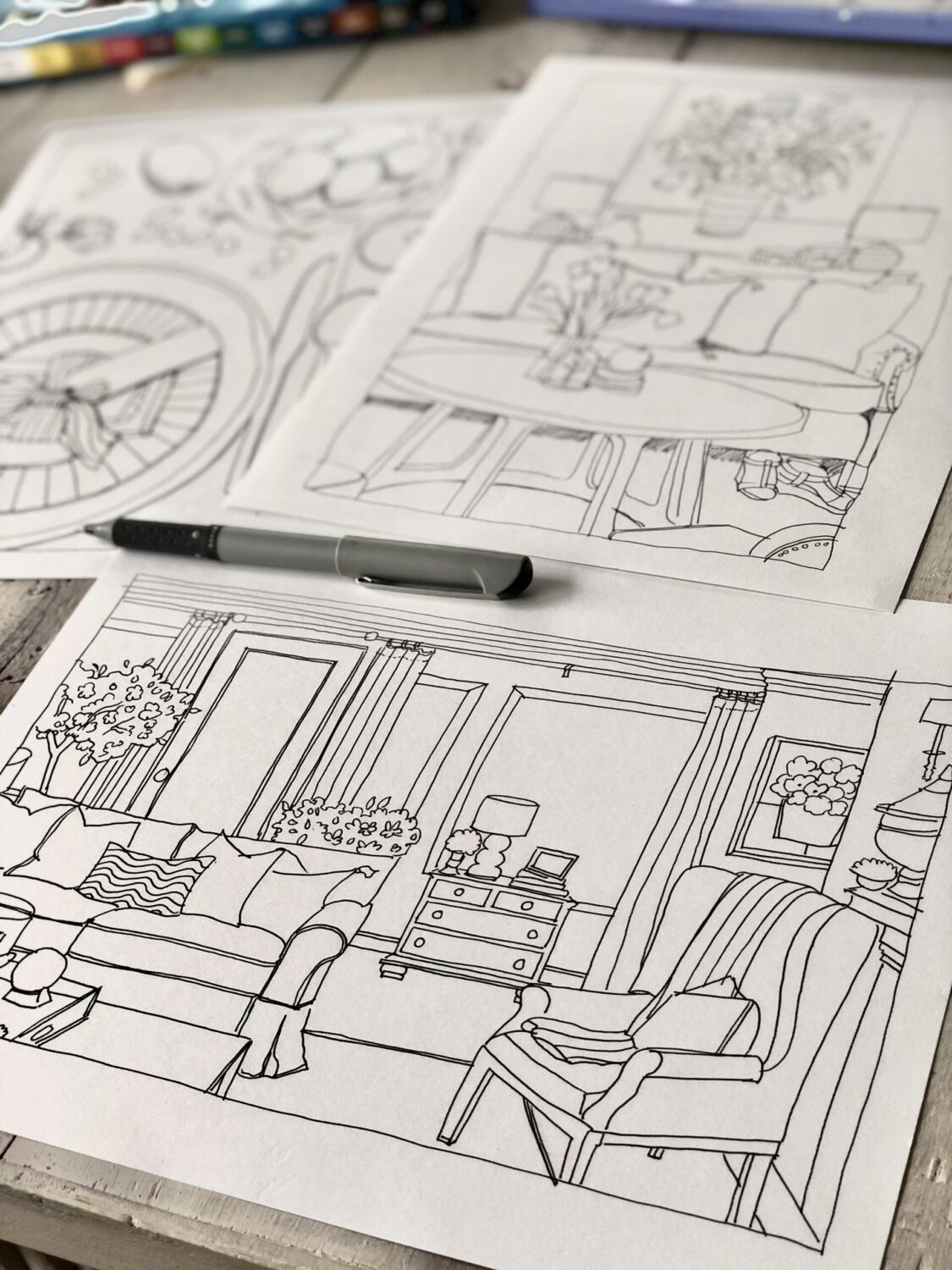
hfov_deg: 28.0
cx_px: 476
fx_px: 1907
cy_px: 635
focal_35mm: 52
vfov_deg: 36.8
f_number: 2.4
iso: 25
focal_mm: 6
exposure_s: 1/60
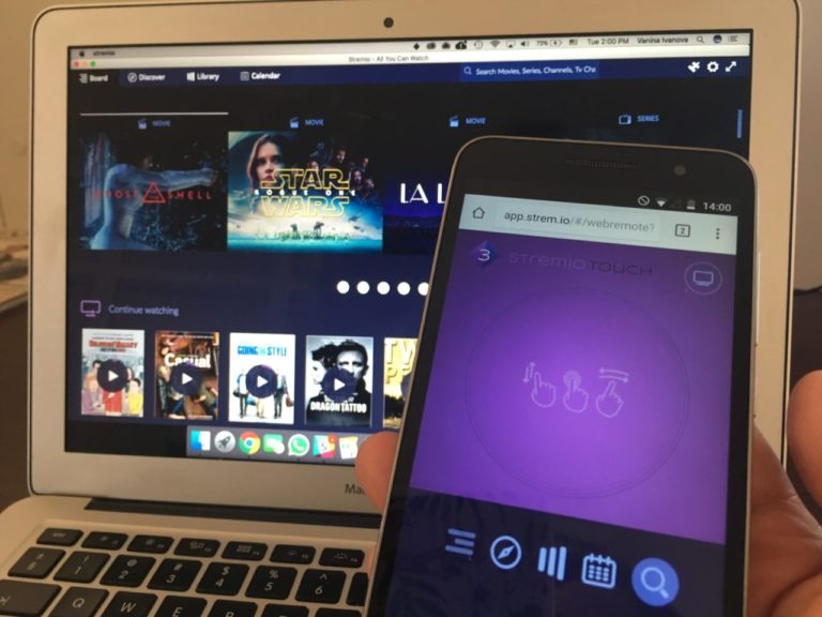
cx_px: 411
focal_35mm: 29
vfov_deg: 48.2
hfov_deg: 61.7
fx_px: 689
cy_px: 308
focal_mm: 4.15
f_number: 2.2
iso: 125
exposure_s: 1/33
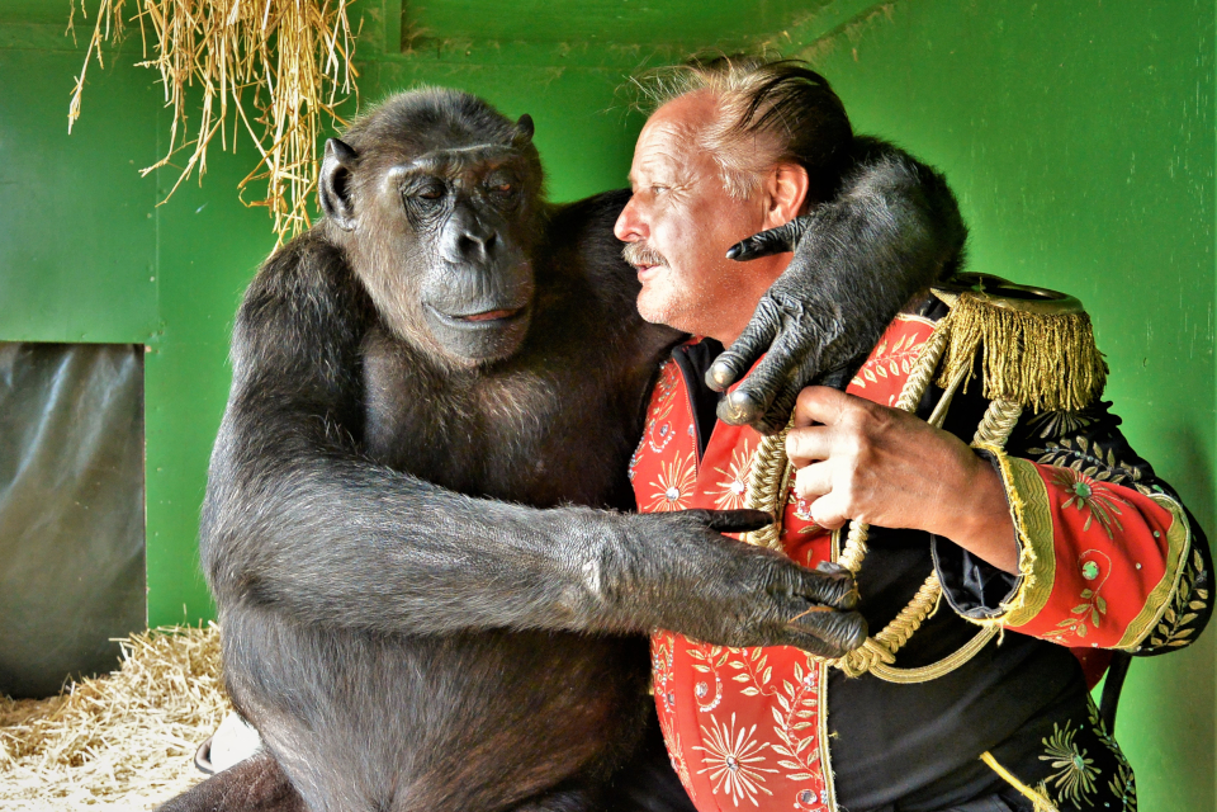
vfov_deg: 34.2
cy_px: 406
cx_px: 608
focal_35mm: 39
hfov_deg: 49.6
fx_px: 1318
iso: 900
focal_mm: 14.5
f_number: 4
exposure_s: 1/60
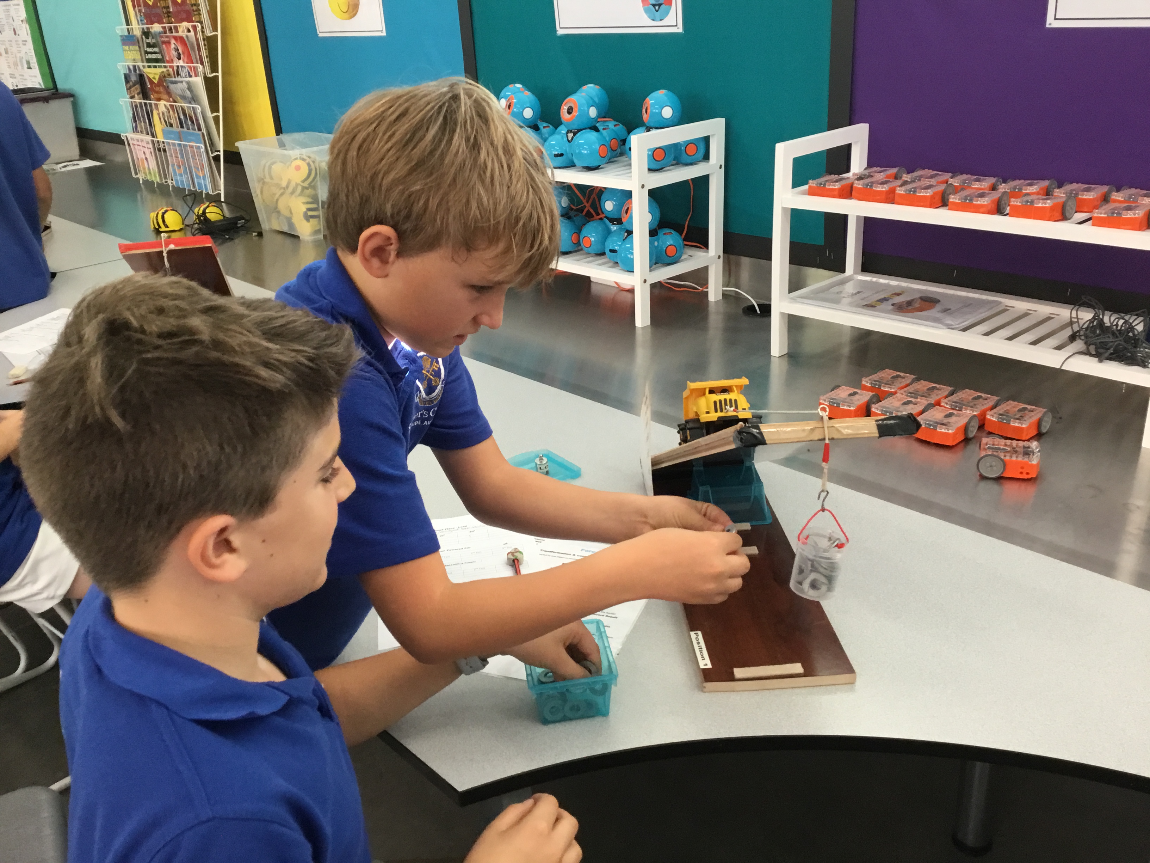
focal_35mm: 31
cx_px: 575
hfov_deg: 58.4
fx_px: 1030
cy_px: 432
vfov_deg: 45.4
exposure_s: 1/33
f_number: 2.4
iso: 64
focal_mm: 3.3
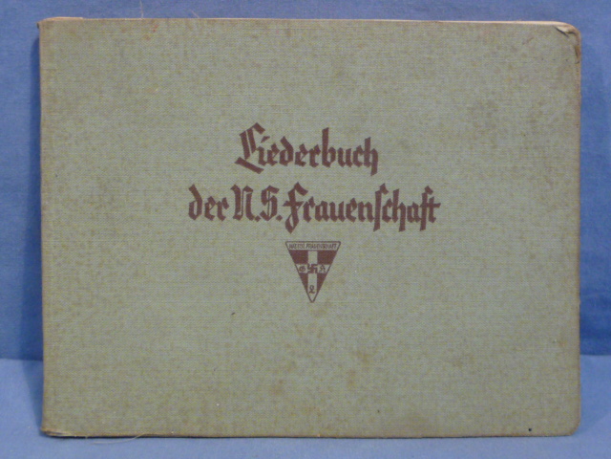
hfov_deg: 44.8
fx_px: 741
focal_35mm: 42
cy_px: 230
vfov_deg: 34.3
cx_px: 306
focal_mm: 4.7
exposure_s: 1/30
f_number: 3.3
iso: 320
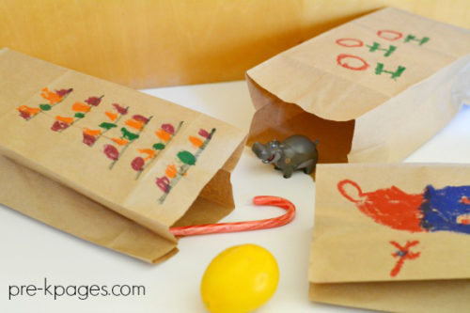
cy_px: 156
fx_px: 979
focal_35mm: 75
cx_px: 235
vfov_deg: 18.2
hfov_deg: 27.0
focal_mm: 50
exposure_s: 1/125
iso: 2000
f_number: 3.2
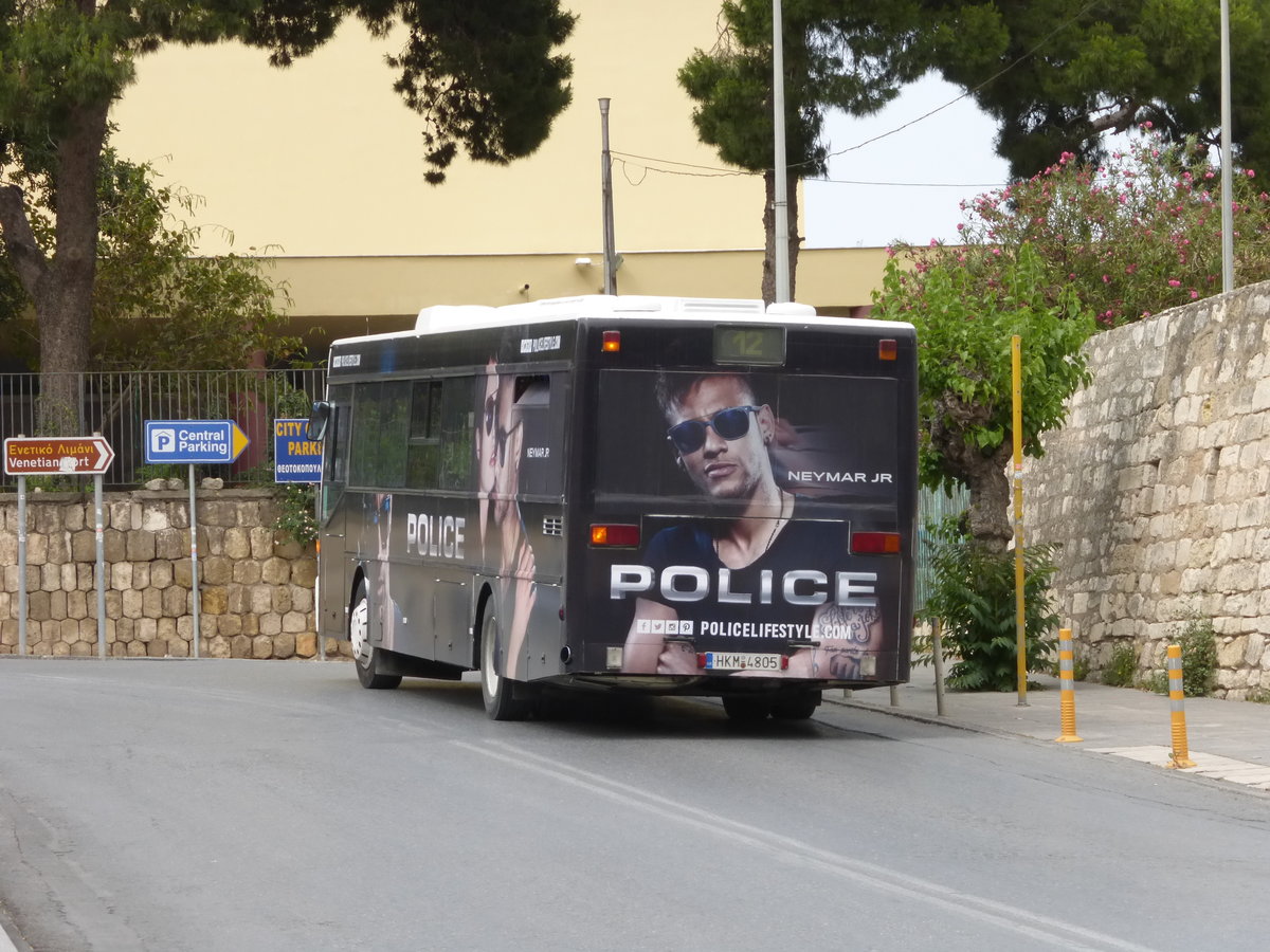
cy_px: 476
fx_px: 5650
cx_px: 635
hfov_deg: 12.8
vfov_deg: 9.6
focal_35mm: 154
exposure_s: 1/500
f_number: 5.4
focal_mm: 27.6
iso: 160
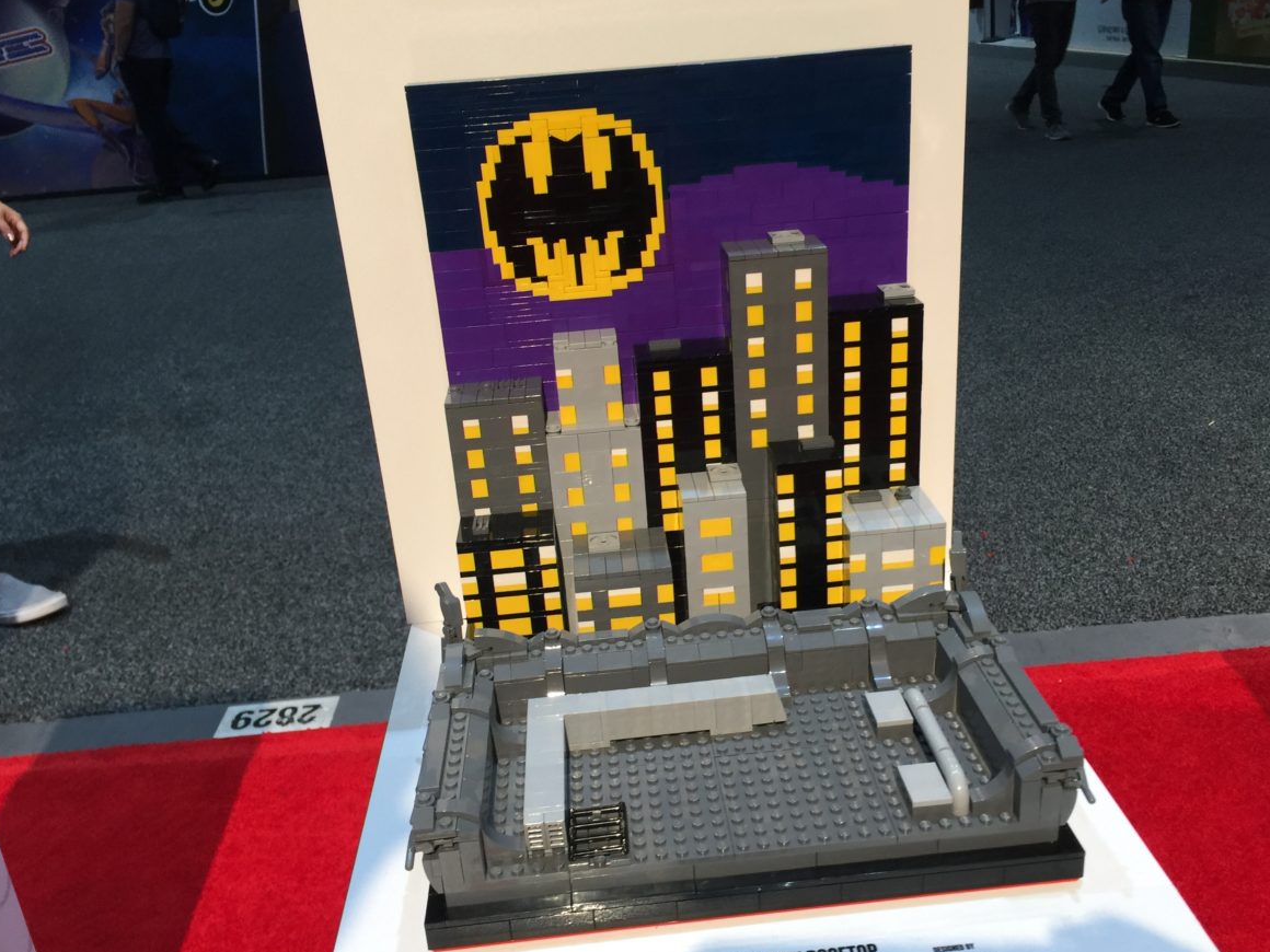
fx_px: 1174
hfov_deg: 56.8
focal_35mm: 32
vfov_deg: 44.1
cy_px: 504
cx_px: 674
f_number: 2.2
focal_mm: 4.15
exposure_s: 1/30
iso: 32
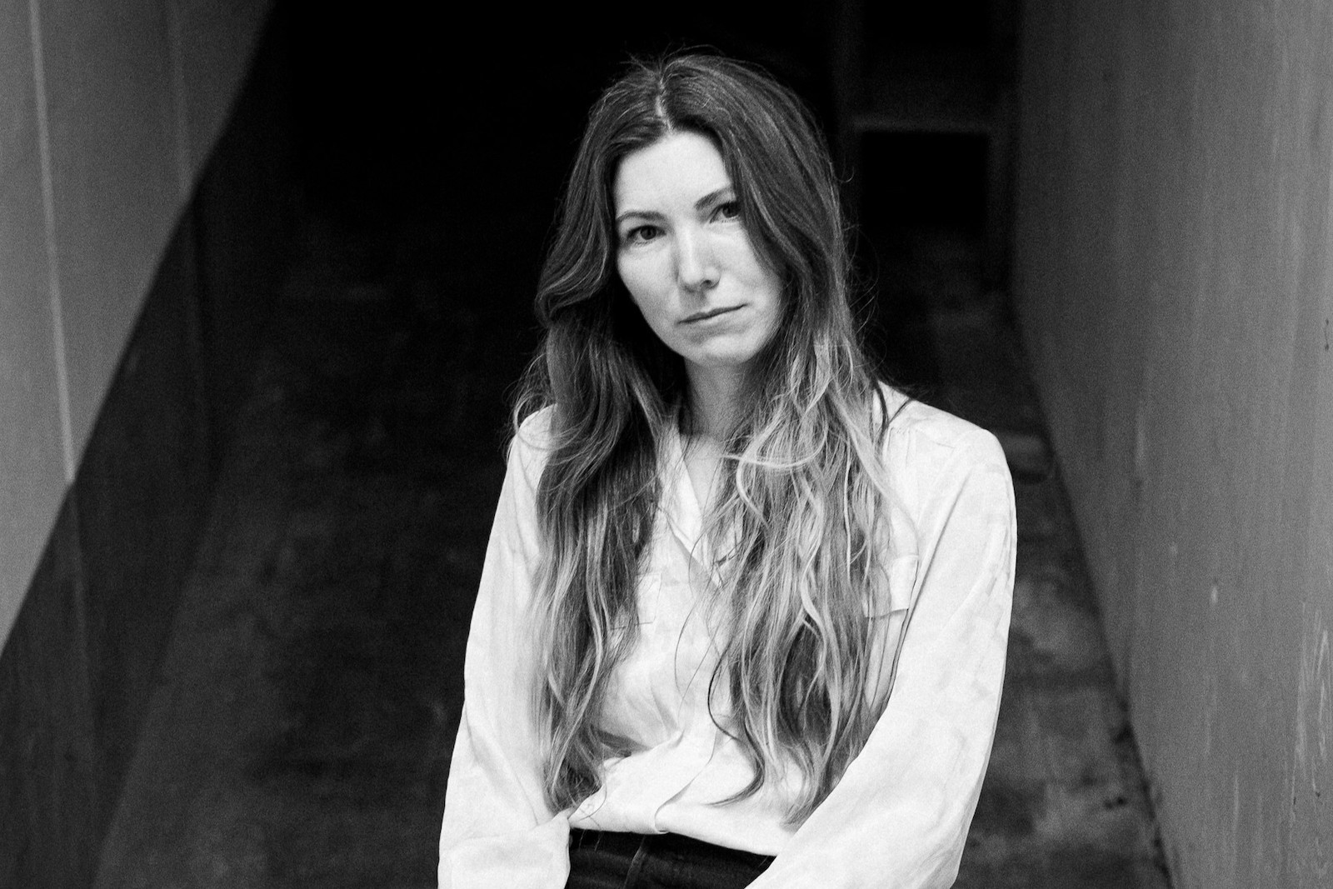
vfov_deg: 27.0
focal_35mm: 50
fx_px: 1851
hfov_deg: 39.6
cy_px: 444
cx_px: 666
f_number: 2.5
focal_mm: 50
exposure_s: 1/125
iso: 800
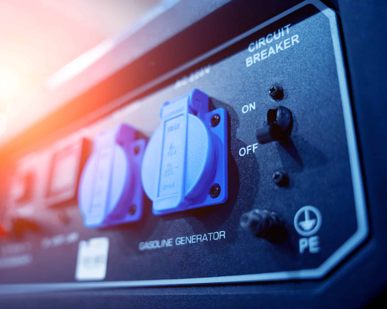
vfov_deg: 41.5
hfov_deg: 50.6
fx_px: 409
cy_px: 154
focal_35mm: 36
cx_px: 173
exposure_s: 1/250
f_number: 2.8
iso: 500
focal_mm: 31.6
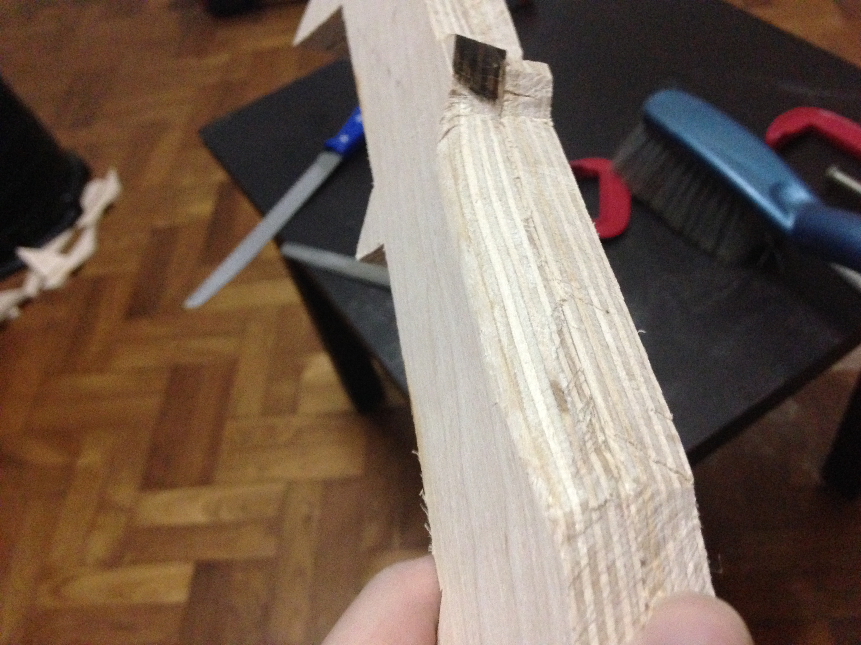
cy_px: 322
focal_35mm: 33
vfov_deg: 42.9
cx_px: 430
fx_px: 821
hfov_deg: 55.4
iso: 640
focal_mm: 4.12
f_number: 2.4
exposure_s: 1/17
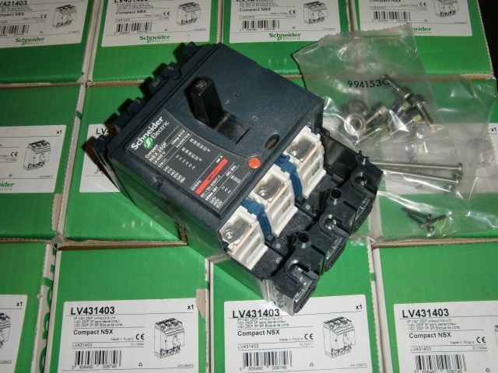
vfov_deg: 37.7
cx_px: 249
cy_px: 186
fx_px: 547
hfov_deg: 49.0
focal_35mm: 38
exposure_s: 1/30
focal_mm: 6.66
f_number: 3.9
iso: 125
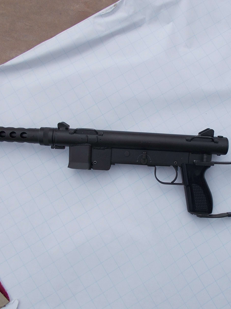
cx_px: 151
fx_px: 311
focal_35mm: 35
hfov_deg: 40.3
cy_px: 154
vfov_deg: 52.6
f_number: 8
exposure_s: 1/200
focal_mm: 4.6
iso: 80
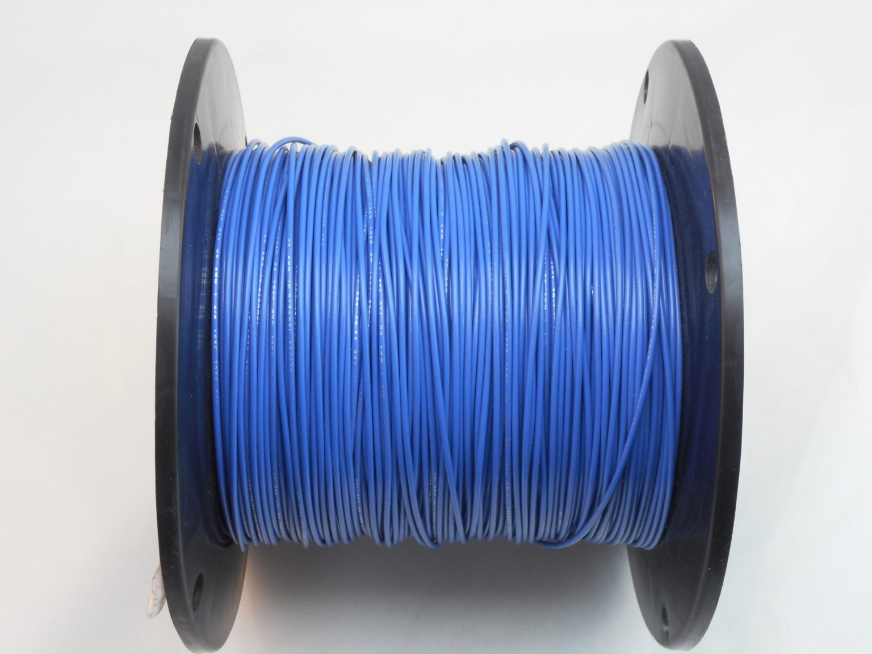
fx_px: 1486
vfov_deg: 24.8
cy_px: 327
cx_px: 436
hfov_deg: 32.7
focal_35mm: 59
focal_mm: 10.5
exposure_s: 1/30
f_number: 5.1
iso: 200
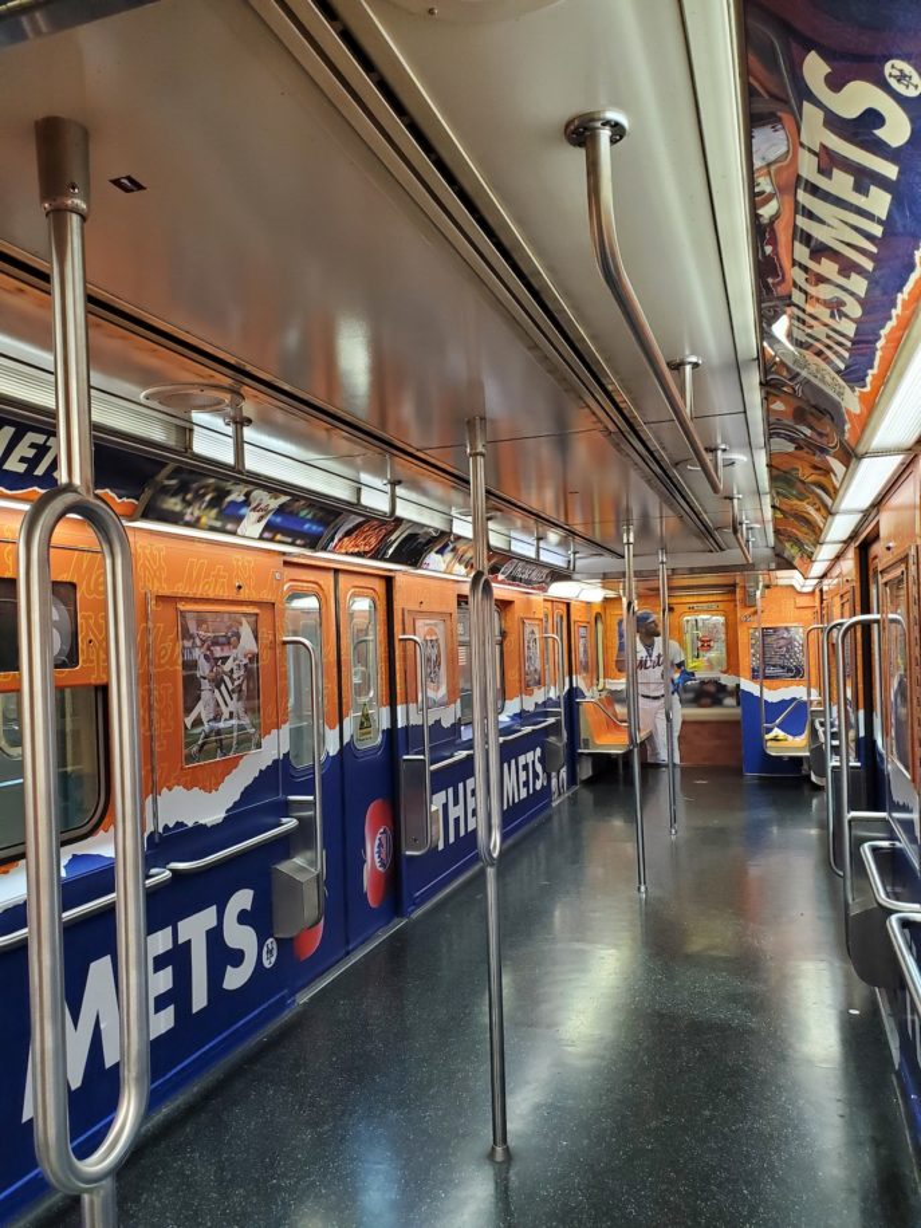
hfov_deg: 53.1
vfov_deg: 67.3
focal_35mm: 26
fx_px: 922
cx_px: 460
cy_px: 614
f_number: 2.4
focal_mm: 4.3
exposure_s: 1/40
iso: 320
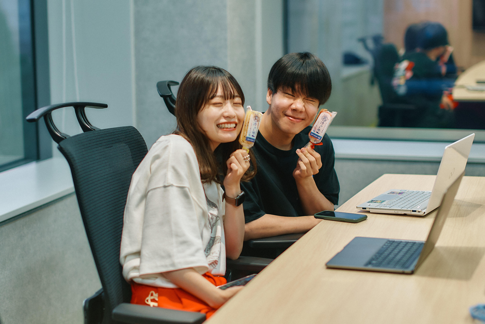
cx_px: 242
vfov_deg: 18.2
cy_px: 162
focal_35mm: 75
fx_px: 1010
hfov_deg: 27.0
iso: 200
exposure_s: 1/320
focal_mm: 50
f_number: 1.8
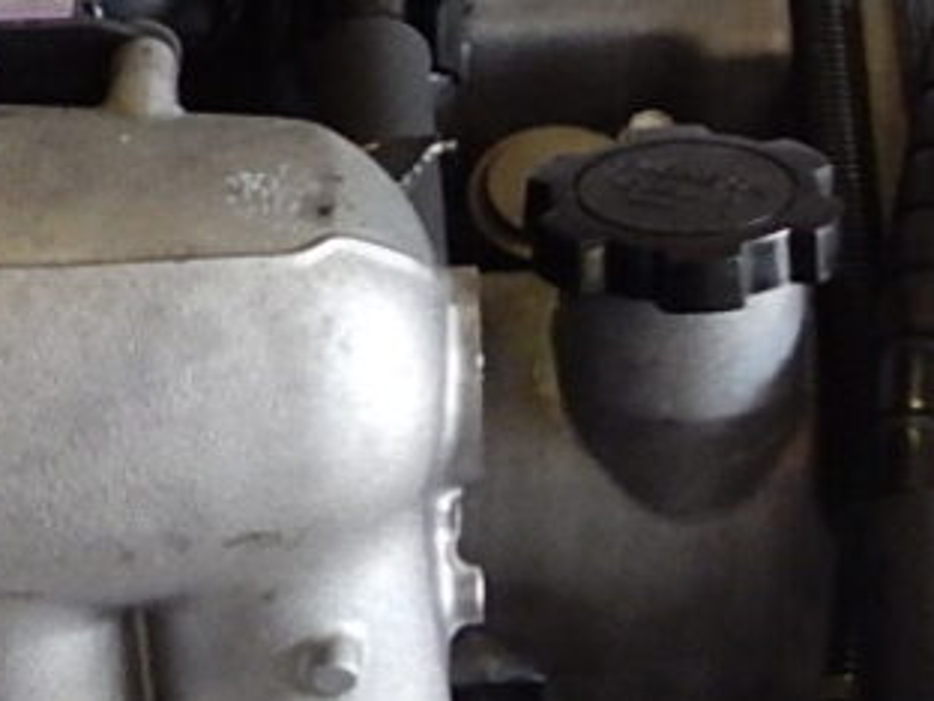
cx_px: -521
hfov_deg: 8.0
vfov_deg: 6.2
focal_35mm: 241
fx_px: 6503
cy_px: 527
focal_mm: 8.6
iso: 400
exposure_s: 1/20
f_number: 3.7
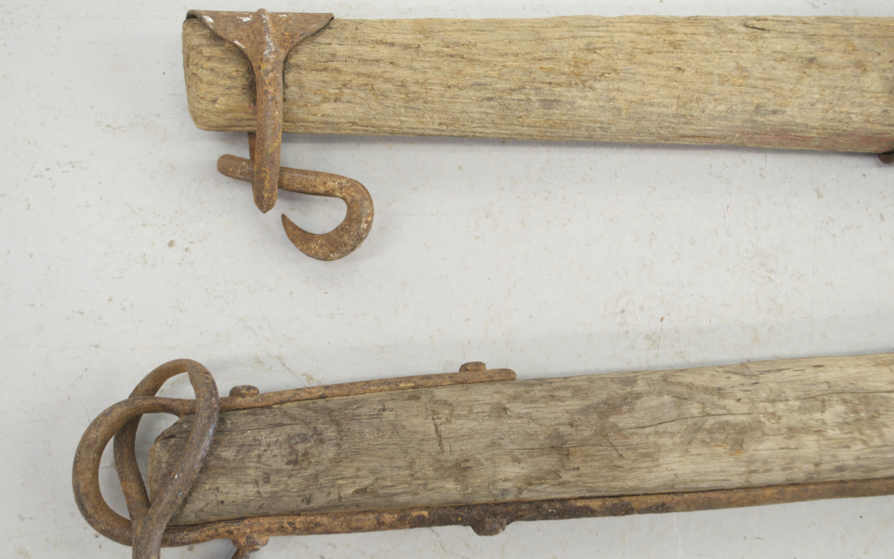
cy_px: 299
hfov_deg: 40.6
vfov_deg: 26.0
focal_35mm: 50
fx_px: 1208
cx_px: 461
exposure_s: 1/15
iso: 400
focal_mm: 29
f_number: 4.5
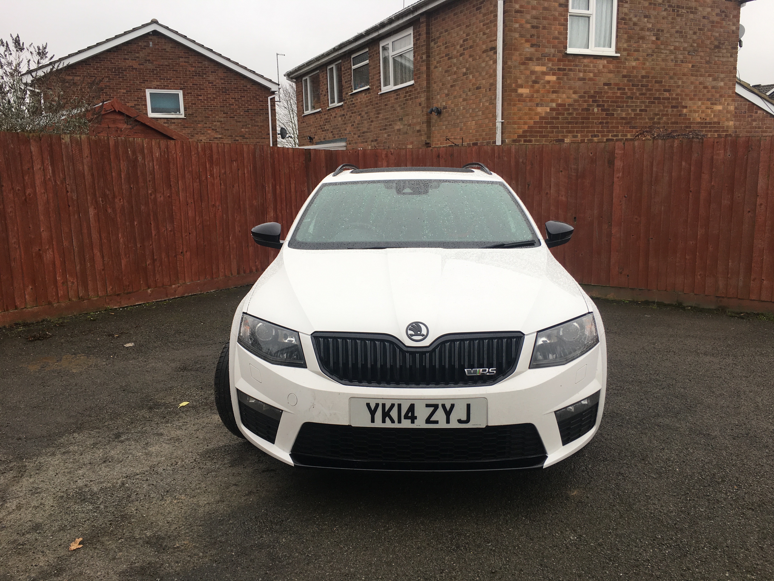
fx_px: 648
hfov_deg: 61.7
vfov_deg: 48.2
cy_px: 290
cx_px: 387
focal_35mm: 29
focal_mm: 4.15
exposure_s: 1/122
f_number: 2.2
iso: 25
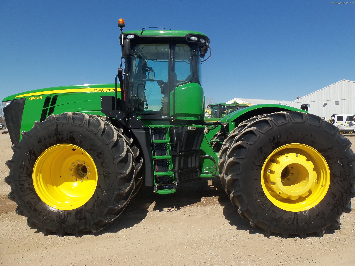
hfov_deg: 61.7
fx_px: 297
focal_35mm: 29
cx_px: 178
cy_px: 133
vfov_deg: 48.2
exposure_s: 1/200
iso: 80
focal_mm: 5.2
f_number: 8.6
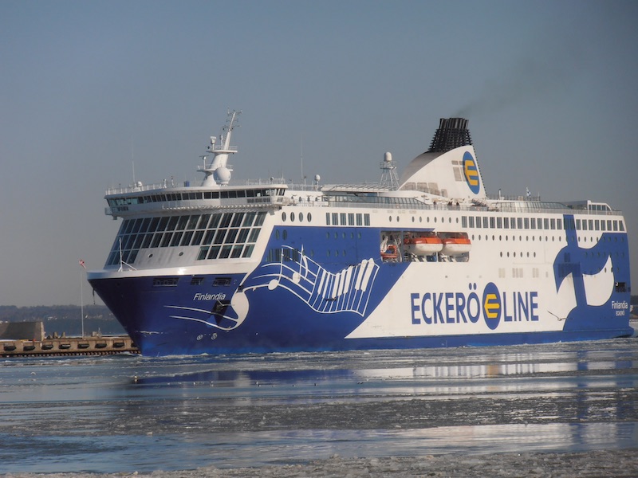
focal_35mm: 240
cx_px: 319
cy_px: 239
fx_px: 4423
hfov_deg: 8.2
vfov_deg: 6.2
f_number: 5.7
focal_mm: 42.54
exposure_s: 1/1250
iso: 80
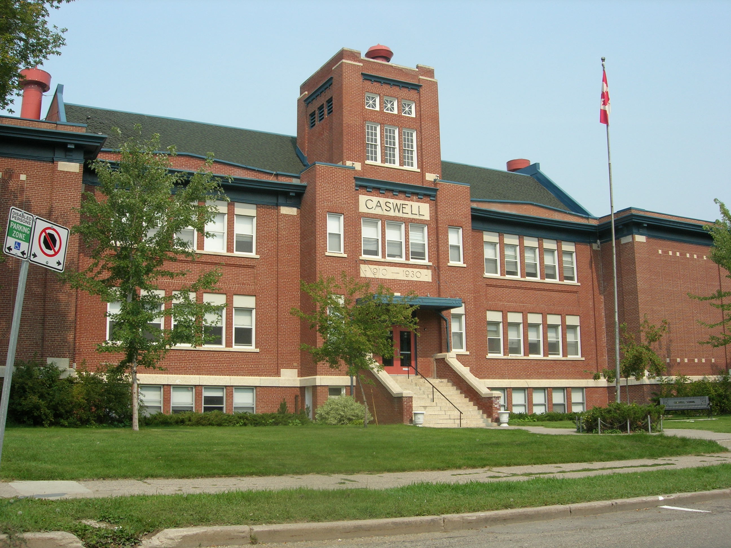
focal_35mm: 38
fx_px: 802
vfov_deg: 37.7
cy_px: 274
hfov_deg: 49.0
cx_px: 366
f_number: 4.8
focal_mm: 7.8
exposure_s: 1/508
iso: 64
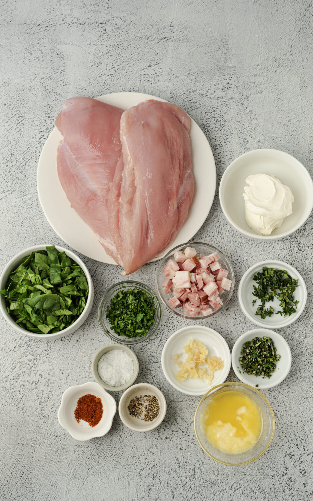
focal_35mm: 52
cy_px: 251
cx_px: 165
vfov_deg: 38.9
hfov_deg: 24.9
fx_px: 709
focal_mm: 50
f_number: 6.3
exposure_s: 1/40
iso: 320
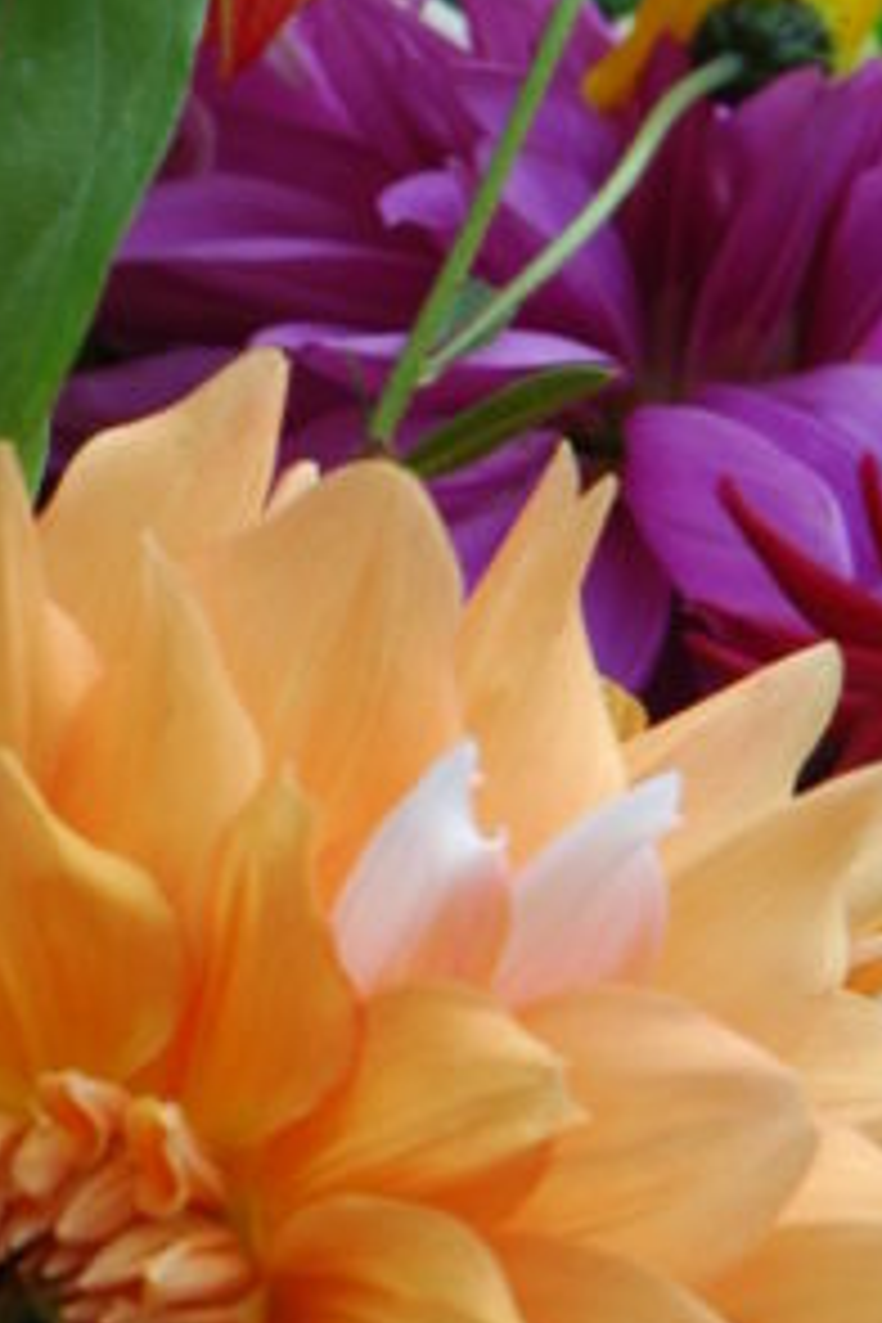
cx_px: -569
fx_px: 14395
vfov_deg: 5.3
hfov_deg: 3.5
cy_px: 130
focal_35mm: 392
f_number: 7.1
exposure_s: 1/125
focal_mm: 75
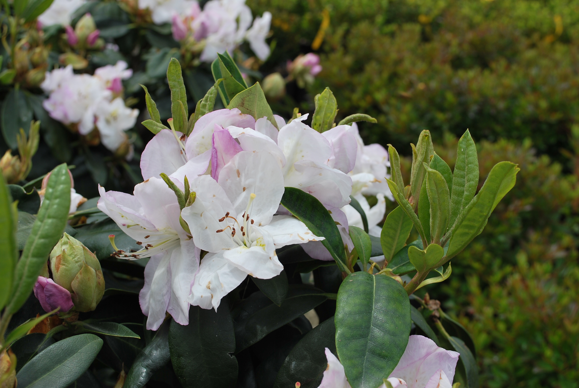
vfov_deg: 28.2
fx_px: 774
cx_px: 290
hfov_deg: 41.0
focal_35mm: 48
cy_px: 194
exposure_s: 1/320
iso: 100
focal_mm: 32
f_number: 9
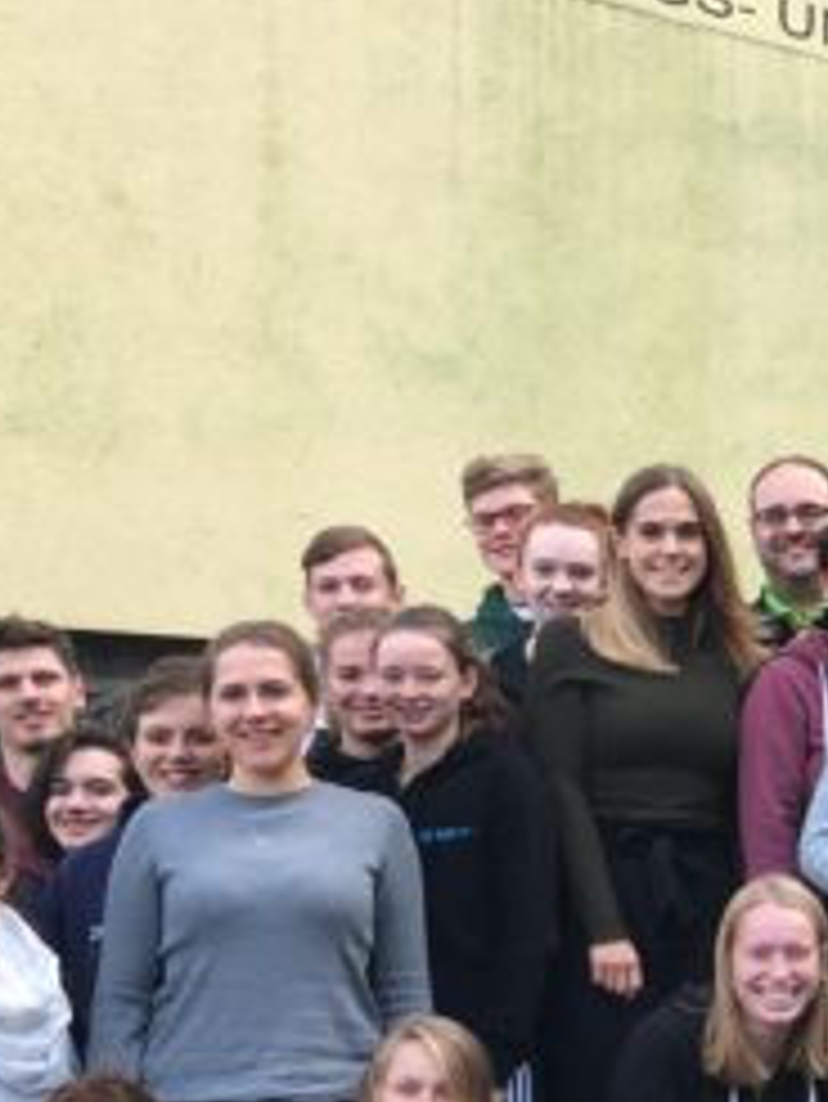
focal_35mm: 91
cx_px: 1264
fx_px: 2900
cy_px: 828
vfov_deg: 21.3
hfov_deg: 15.0
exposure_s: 1/120
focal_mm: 4.15
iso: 25
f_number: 2.2
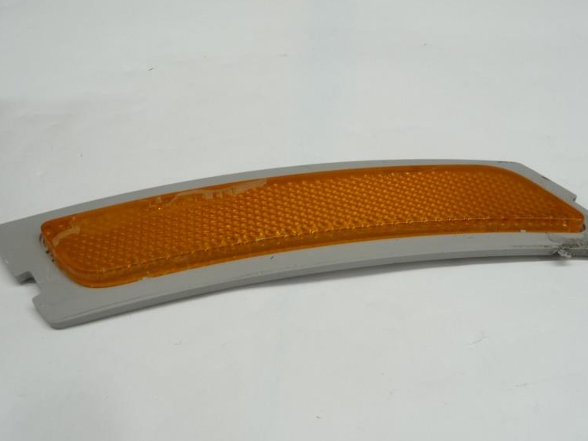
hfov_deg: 48.9
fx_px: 645
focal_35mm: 38
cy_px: 270
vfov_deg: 37.5
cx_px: 326
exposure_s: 1/30
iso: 125
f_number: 3.3
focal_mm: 4.7
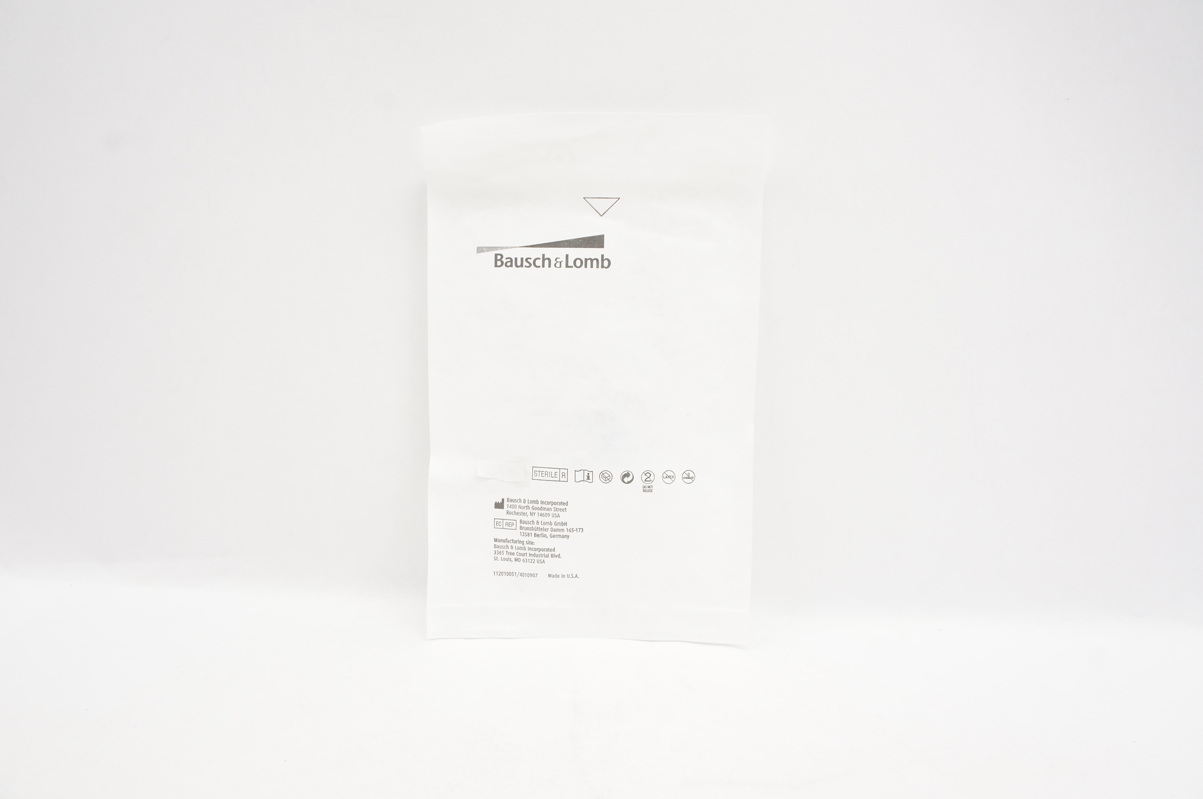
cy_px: 400
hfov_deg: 67.4
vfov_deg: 47.8
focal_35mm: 27
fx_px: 901
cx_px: 602
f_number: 10
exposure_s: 1/40
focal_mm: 18
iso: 800
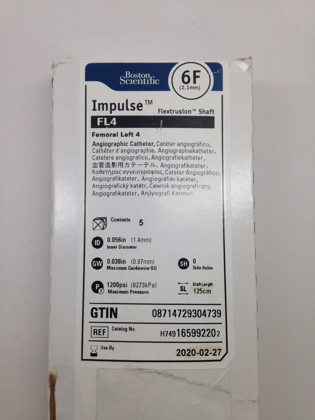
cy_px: 210
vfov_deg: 55.4
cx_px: 158
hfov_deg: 42.9
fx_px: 400
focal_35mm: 33
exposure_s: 1/120
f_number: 2.4
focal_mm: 4.12
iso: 80
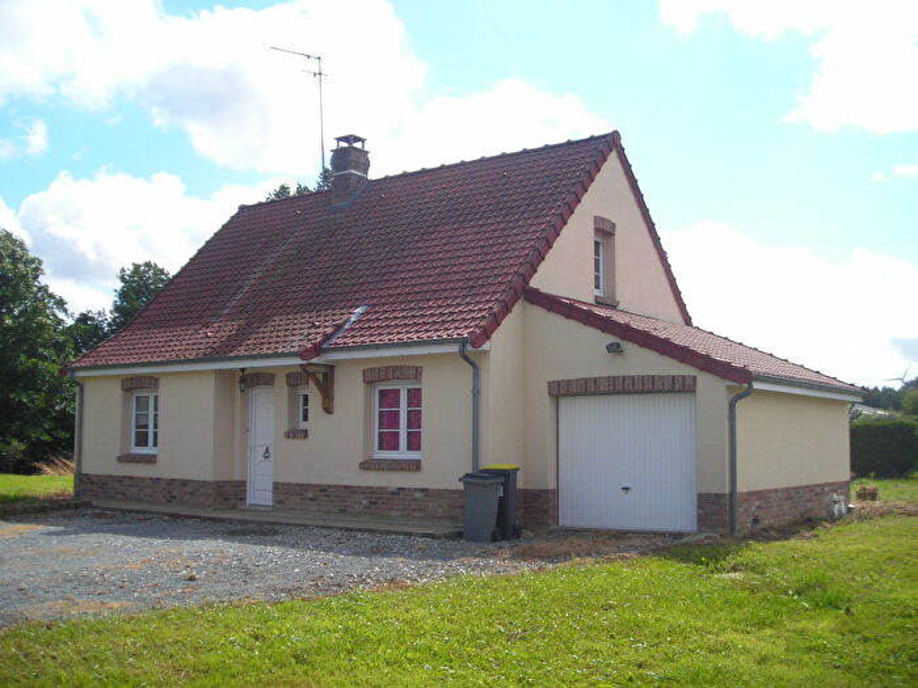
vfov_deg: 37.7
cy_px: 344
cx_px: 459
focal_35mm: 38
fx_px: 1008
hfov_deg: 49.0
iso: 75
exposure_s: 1/247
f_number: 6.4
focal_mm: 6.3
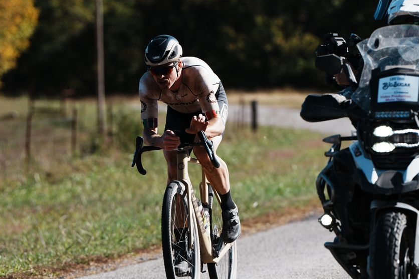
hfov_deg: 7.6
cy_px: 130
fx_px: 3142
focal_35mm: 270
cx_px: 217
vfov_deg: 5.1
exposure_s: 1/1250
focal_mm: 188
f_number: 4
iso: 100
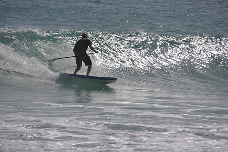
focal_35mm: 450
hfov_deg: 4.6
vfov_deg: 3.0
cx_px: 114
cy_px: 76
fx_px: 2846
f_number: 8
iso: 200
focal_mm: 300
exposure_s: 1/2000
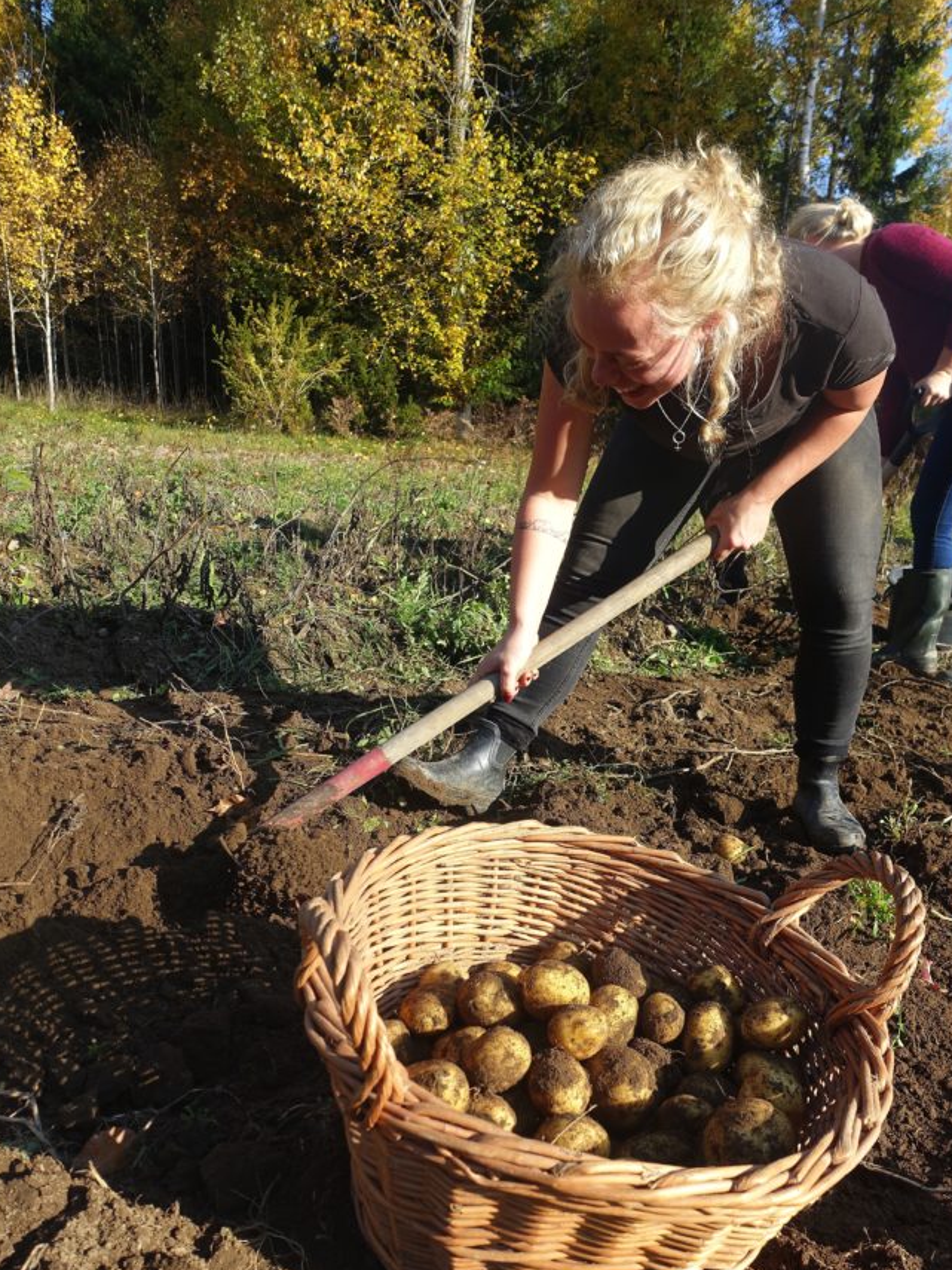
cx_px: 488
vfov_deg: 65.1
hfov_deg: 51.3
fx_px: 990
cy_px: 710
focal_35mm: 27
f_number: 4
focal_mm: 8.8
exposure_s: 1/400
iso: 125
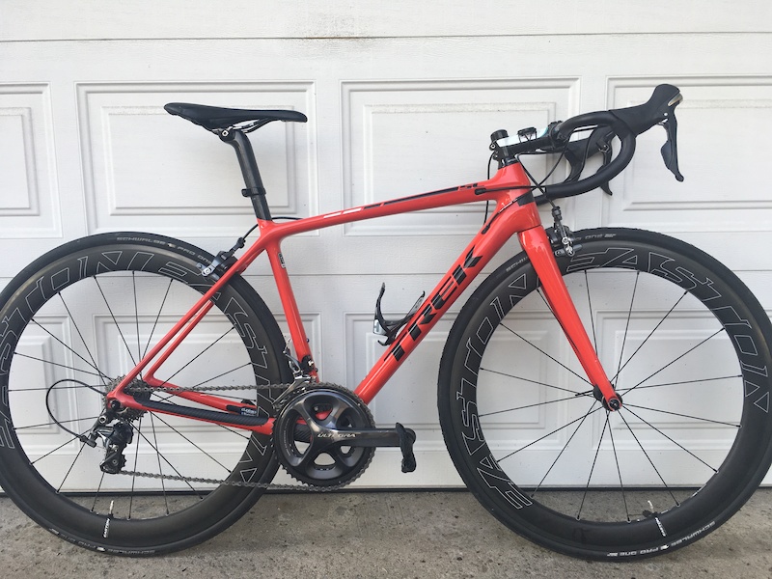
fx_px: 647
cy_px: 290
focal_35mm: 29
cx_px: 386
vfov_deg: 48.2
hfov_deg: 61.7
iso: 32
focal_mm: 4.15
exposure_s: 1/120
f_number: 2.2
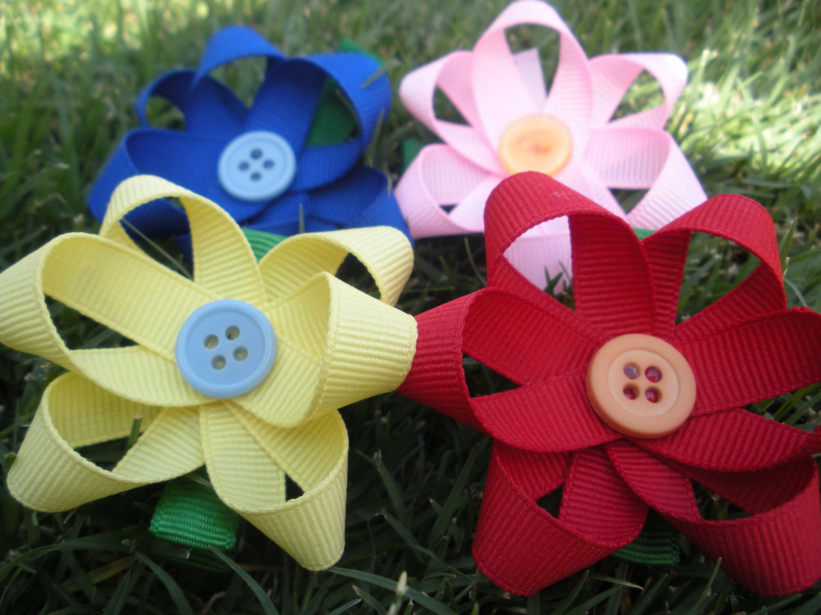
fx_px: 854
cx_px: 410
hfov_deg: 51.4
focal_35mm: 36
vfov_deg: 39.7
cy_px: 308
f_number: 3.5
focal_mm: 6.3
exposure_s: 1/144
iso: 64
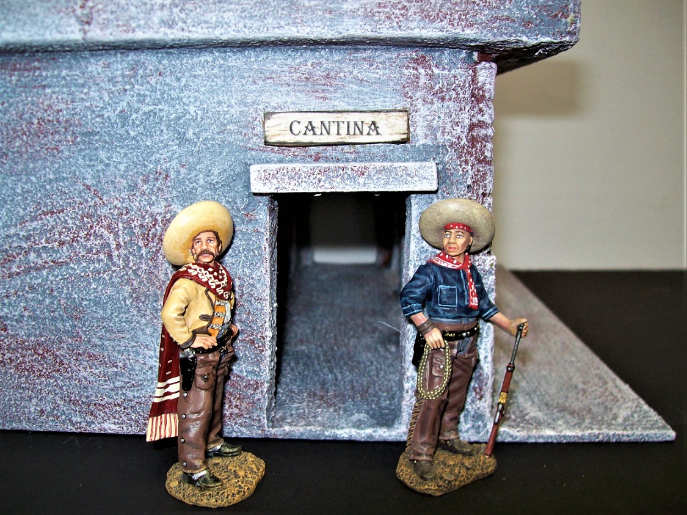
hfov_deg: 51.4
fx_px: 714
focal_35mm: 36
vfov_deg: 39.6
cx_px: 344
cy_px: 258
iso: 80
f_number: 2.7
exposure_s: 1/64
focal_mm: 6
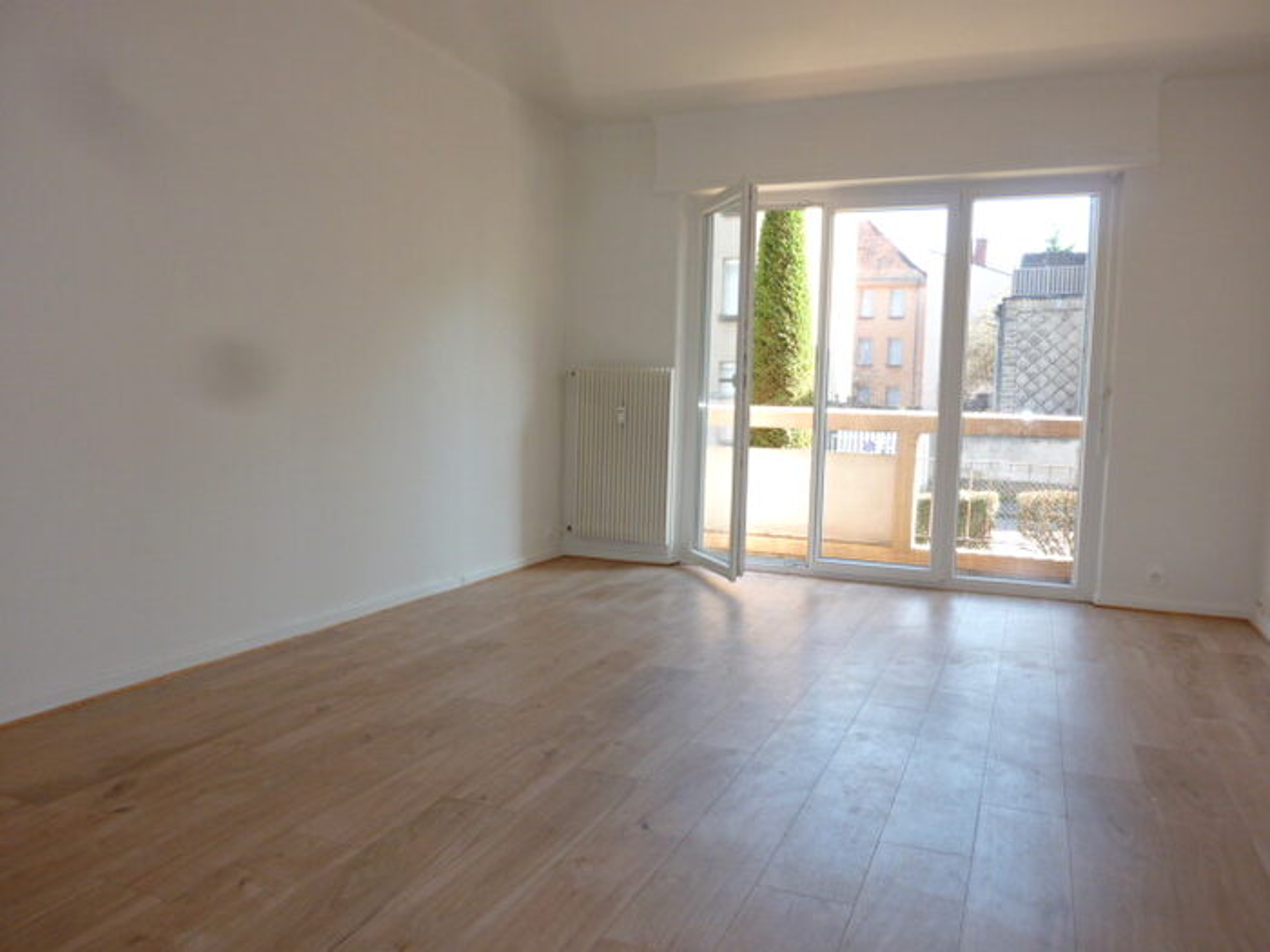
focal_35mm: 25
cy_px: 476
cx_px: 635
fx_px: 917
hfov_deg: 69.4
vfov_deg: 54.9
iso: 100
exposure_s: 1/60
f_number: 3.3
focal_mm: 4.5
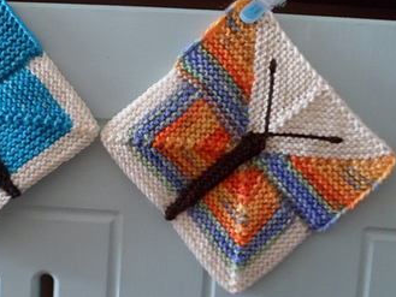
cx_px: 122
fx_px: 469
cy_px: 141
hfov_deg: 44.8
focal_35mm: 41
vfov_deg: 35.2
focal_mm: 4.9
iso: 400
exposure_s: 1/15
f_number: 3.3
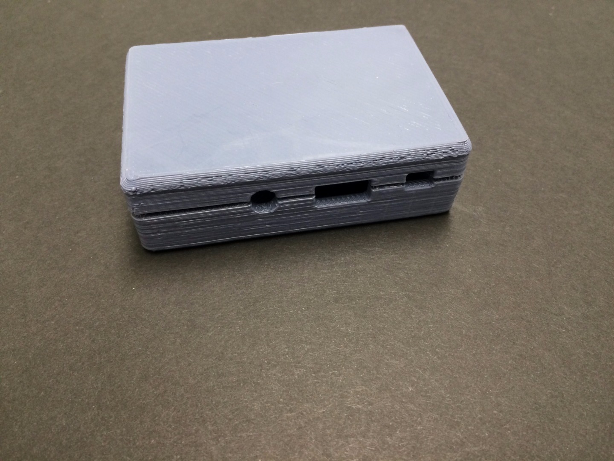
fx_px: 514
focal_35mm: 29
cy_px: 230
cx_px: 307
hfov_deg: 61.7
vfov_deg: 48.2
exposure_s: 1/30
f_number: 2.2
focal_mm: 4.15
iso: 100
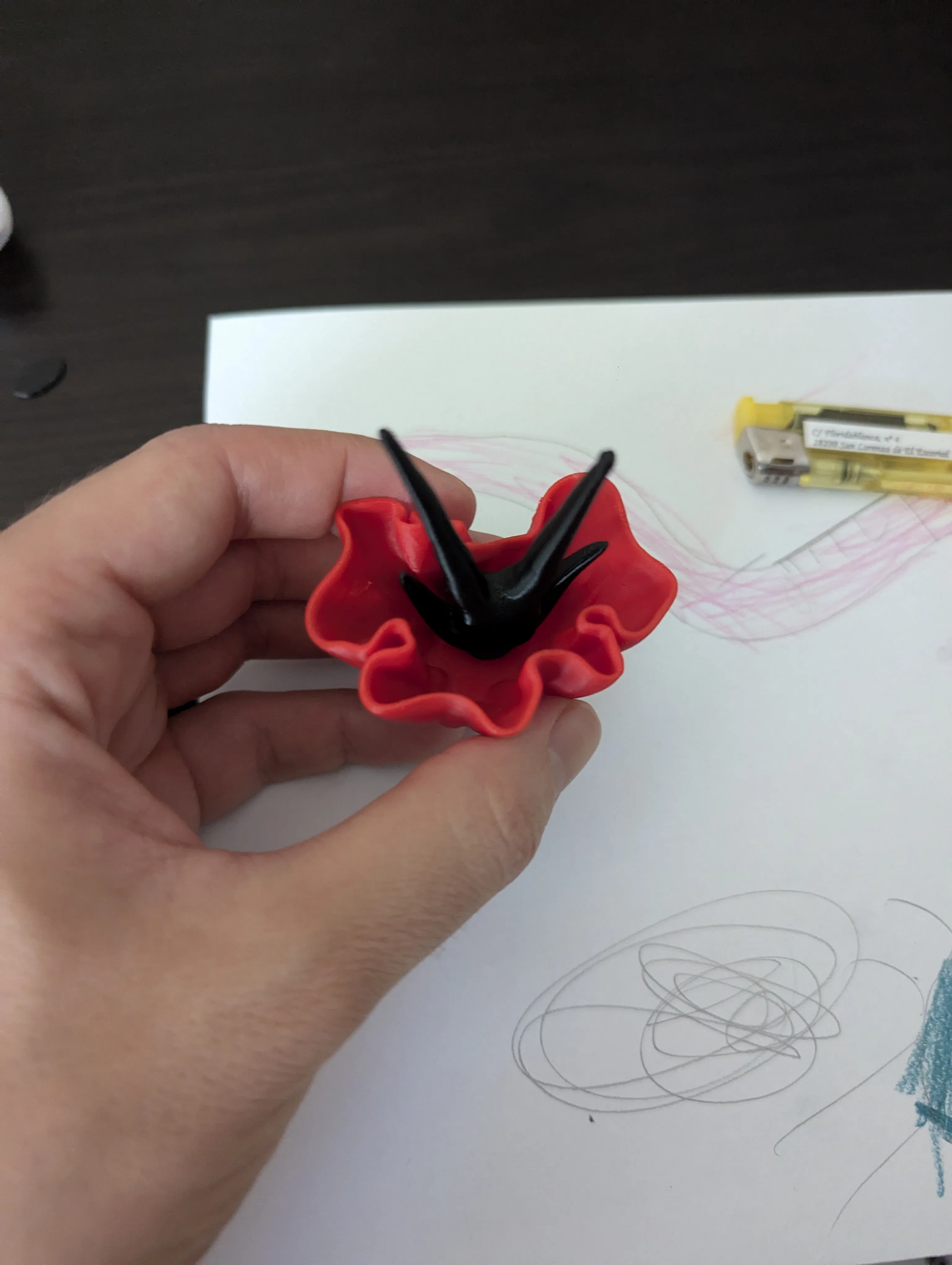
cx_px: 476
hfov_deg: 56.9
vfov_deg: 71.5
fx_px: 878
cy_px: 632
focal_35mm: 24
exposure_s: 1/44.3
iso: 1413
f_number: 1.85
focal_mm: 6.81
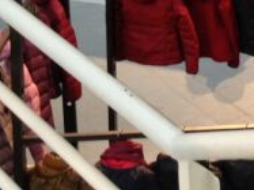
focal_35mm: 181
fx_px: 1327
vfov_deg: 7.7
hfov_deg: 10.5
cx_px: 399
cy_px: -228
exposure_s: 1/20
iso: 50
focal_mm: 4.13
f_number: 2.4
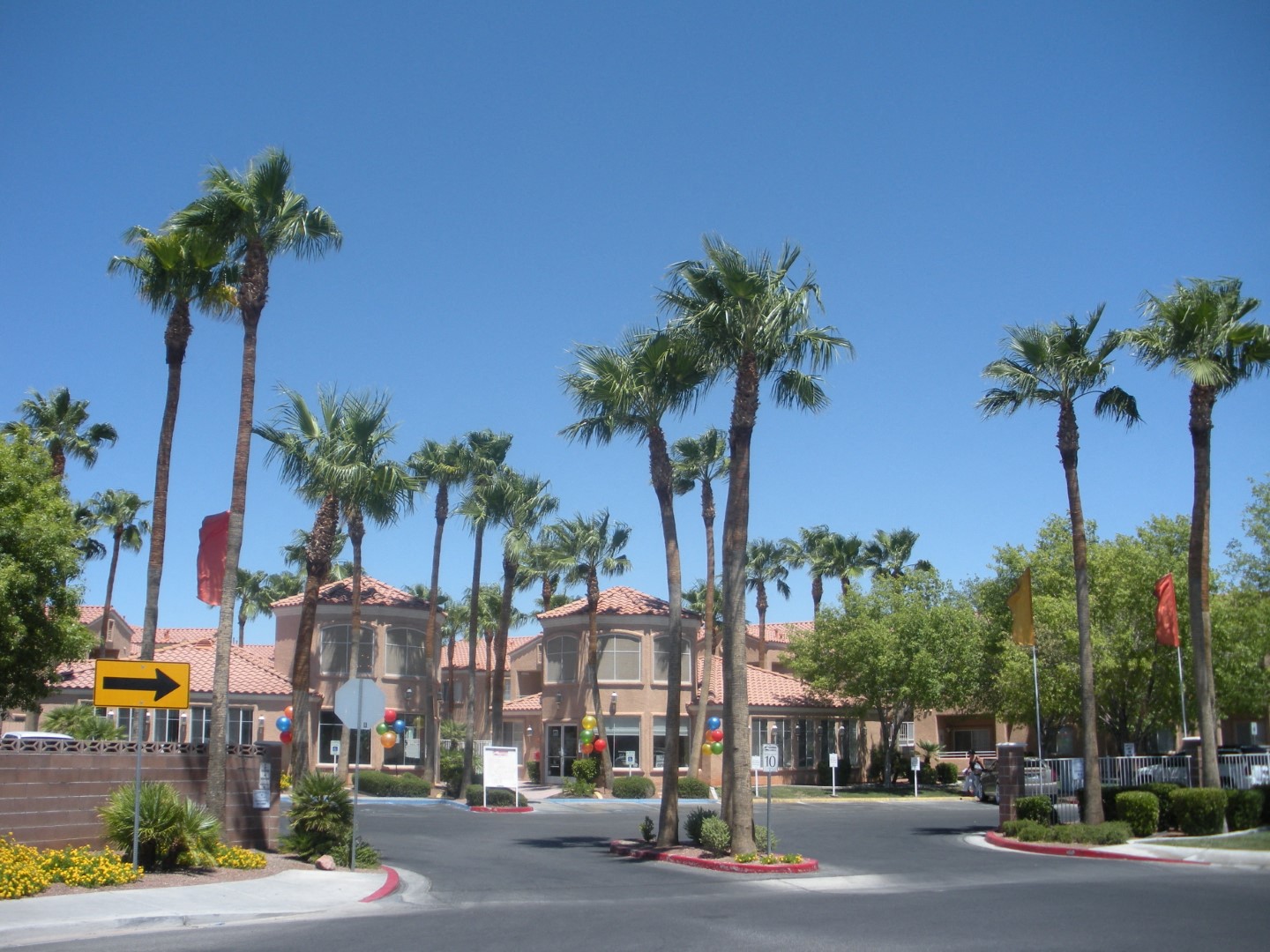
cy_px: 476
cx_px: 635
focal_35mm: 36
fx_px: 1321
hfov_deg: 51.4
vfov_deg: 39.7
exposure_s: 1/636
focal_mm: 6.3
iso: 64
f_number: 3.5
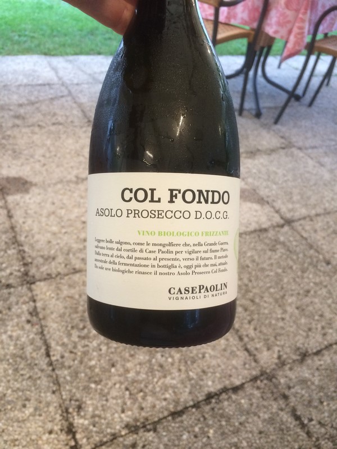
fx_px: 376
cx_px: 168
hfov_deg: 48.2
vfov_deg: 61.7
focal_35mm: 29
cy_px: 224
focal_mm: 4.15
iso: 160
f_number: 2.2
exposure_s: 1/33
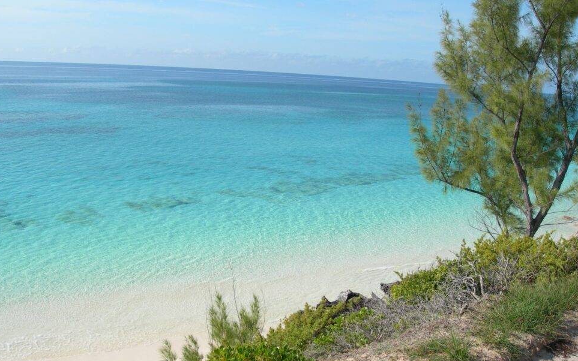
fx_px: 646
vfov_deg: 31.2
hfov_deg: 48.2
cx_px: 287
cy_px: 201
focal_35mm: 41
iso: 50
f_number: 4.8
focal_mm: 7.8
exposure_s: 1/542
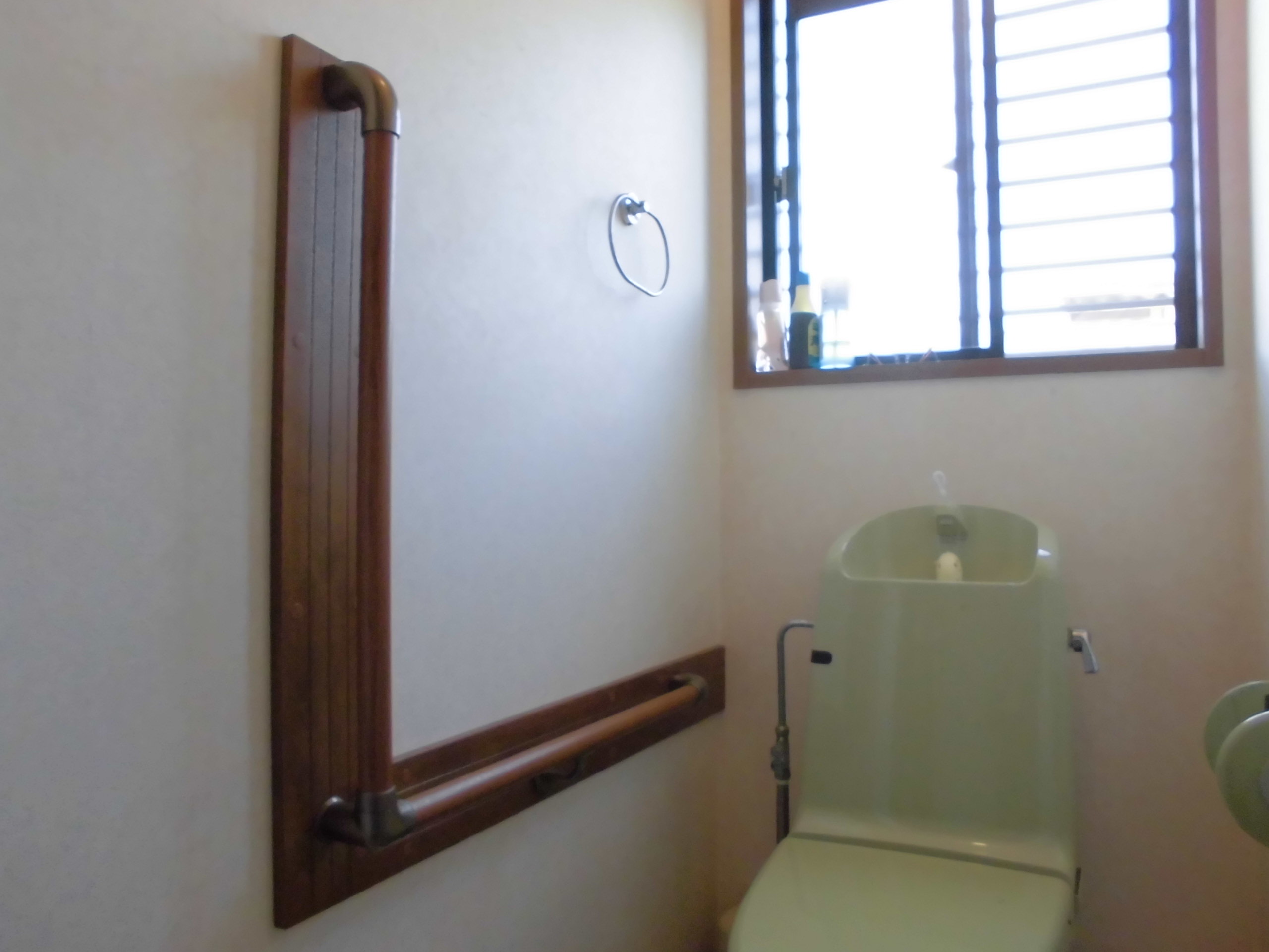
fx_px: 953
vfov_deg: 53.1
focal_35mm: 26
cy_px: 476
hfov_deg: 67.3
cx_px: 634
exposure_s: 1/60
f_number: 3.5
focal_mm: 4.6
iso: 200
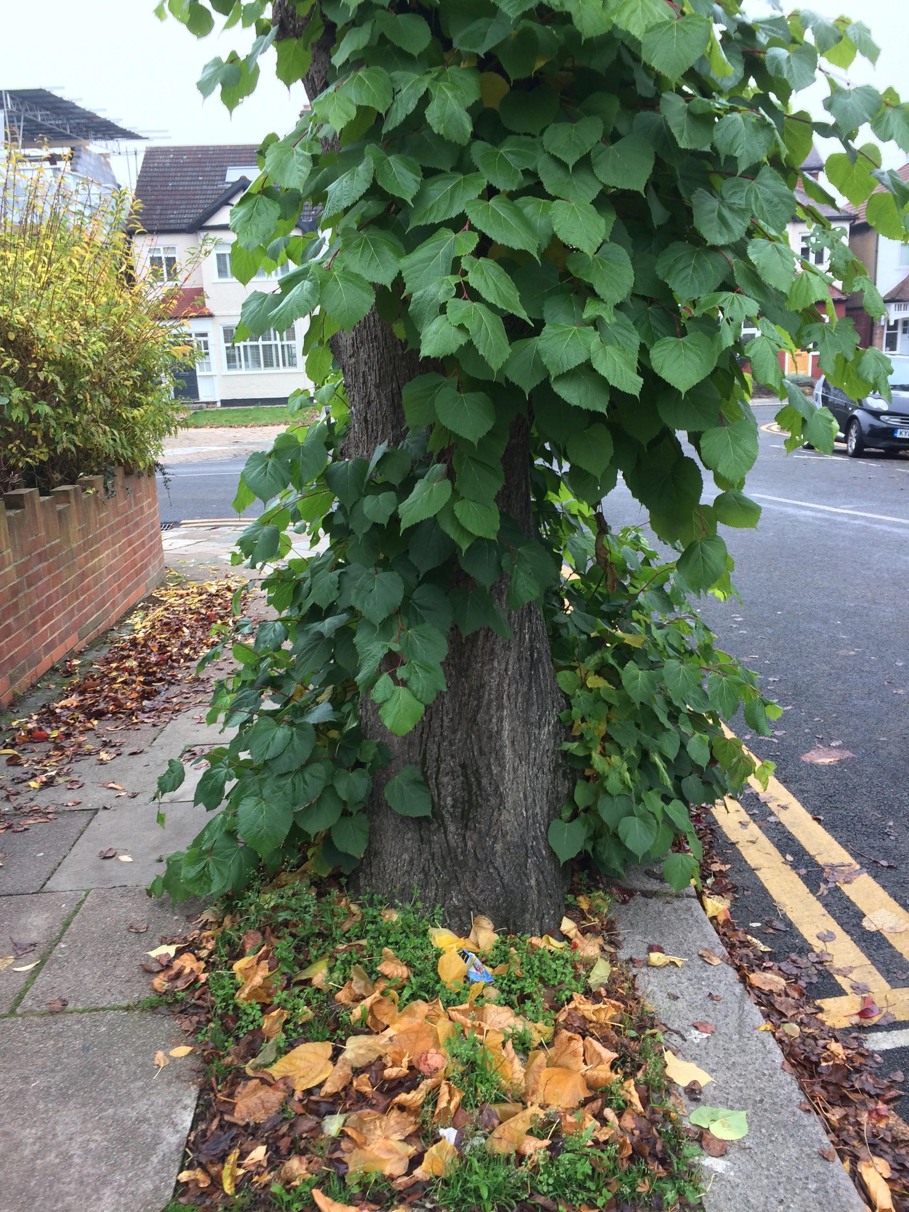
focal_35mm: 29
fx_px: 1015
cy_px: 606
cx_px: 454
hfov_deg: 48.2
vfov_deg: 61.7
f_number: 2.2
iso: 50
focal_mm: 4.15
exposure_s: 1/50
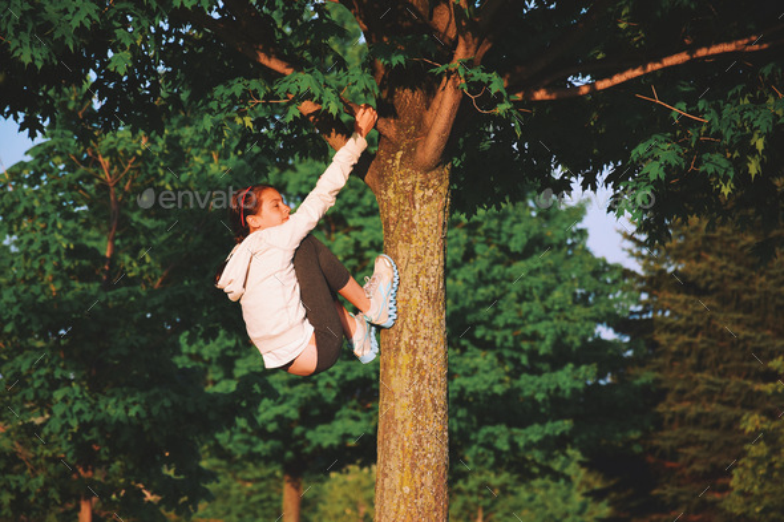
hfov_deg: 9.8
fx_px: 4572
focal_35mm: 210
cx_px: 392
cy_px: 261
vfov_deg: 6.5
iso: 280
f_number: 5.6
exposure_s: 1/500
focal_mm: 140
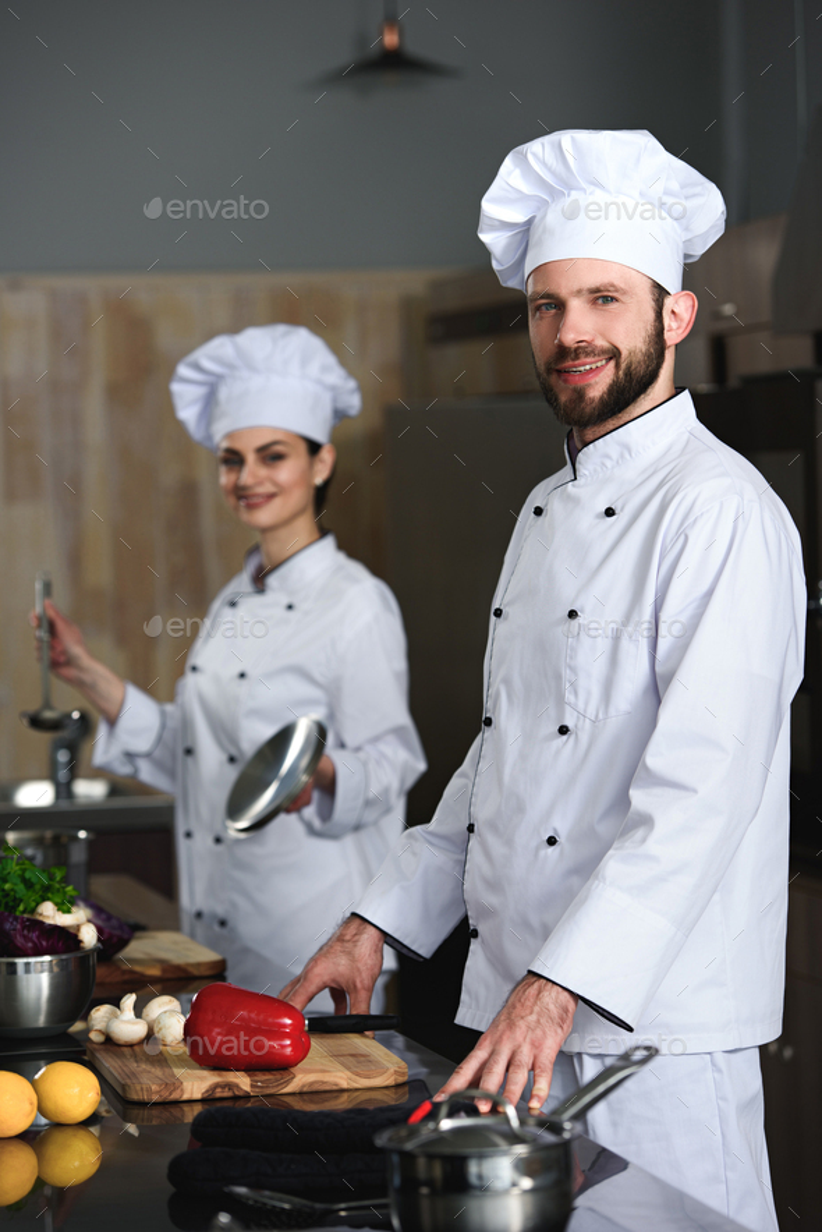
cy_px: 616
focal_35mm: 122
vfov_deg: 16.8
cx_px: 411
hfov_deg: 11.2
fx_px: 4175
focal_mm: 122
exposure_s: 1/200
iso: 125
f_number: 4
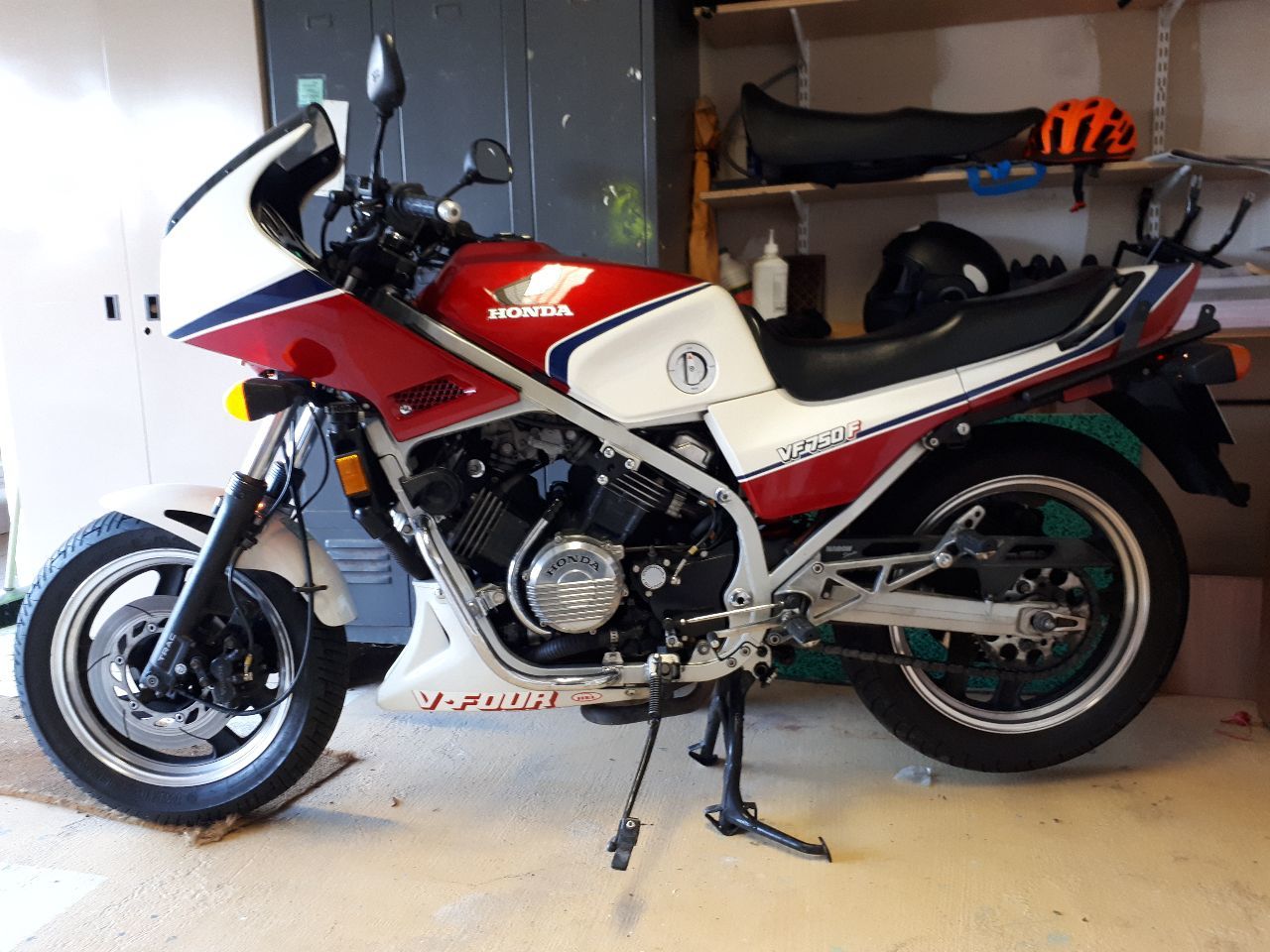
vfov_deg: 51.4
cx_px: 635
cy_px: 476
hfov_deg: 65.3
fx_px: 991
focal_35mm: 27
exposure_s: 1/20
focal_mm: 3.6
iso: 160
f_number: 1.9
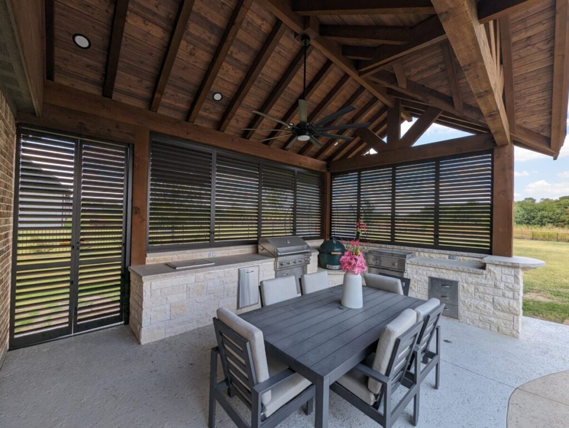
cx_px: 284
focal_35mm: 13
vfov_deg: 90.1
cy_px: 214
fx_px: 214
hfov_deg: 106.1
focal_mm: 1.95
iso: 48
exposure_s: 1/620
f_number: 2.2
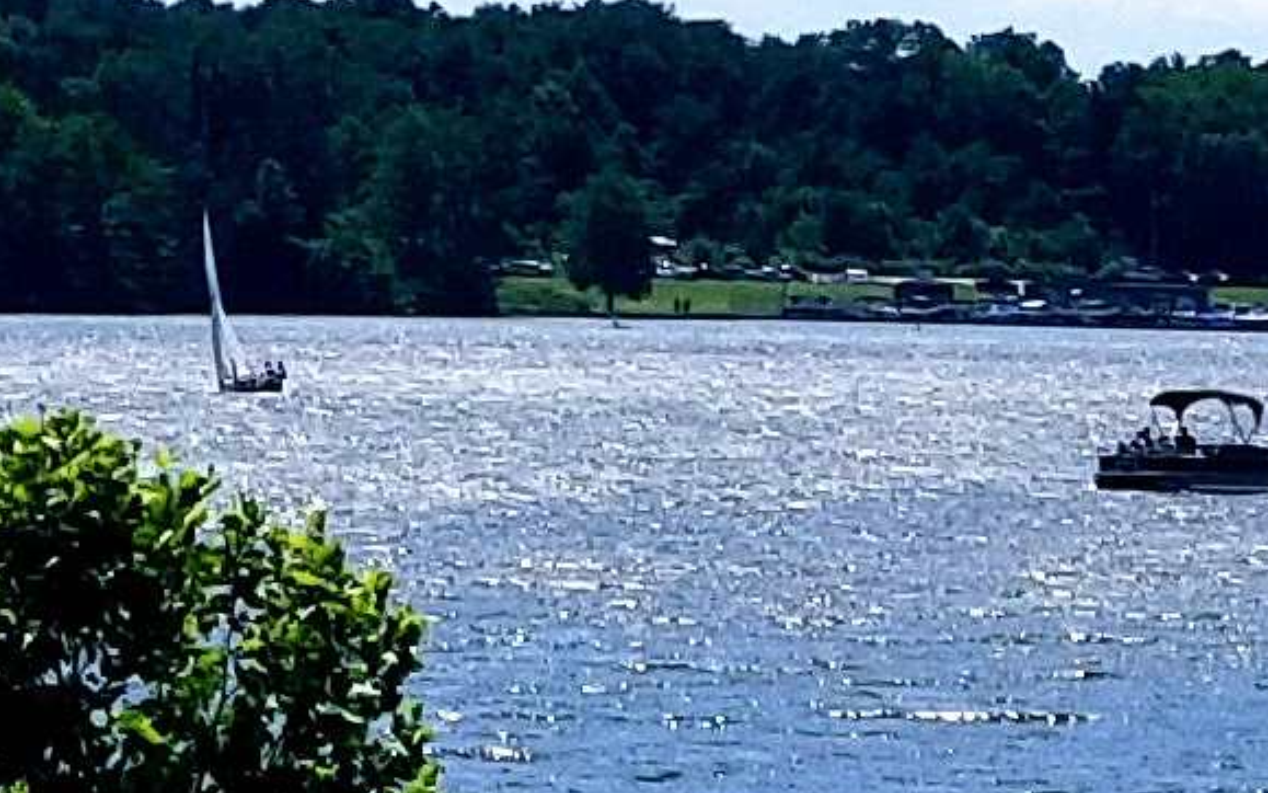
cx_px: -429
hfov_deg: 5.4
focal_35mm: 384
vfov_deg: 3.4
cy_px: -778
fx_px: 13271
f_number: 2.4
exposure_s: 1/1558
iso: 25
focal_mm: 6
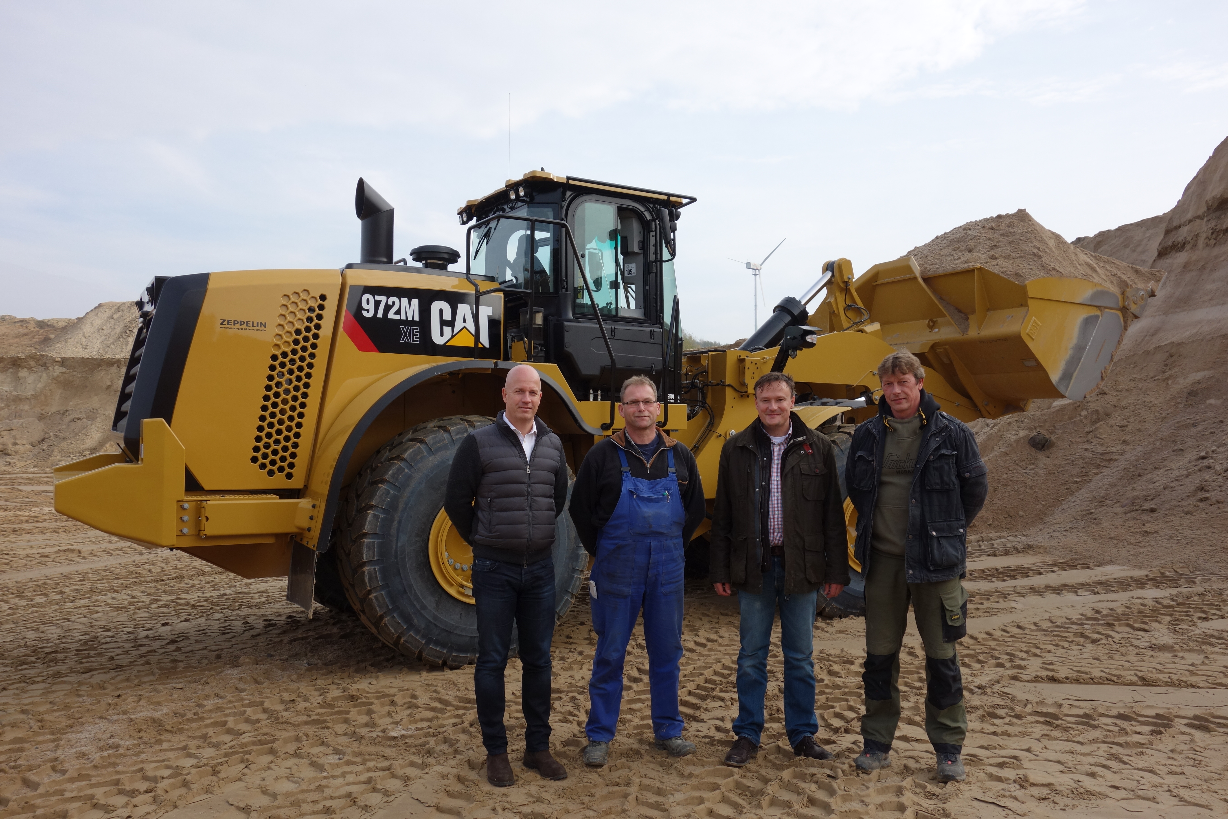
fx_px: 955
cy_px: 410
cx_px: 614
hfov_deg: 65.5
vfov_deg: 46.4
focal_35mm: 28
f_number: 5.6
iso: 125
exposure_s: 1/250
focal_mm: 10.4
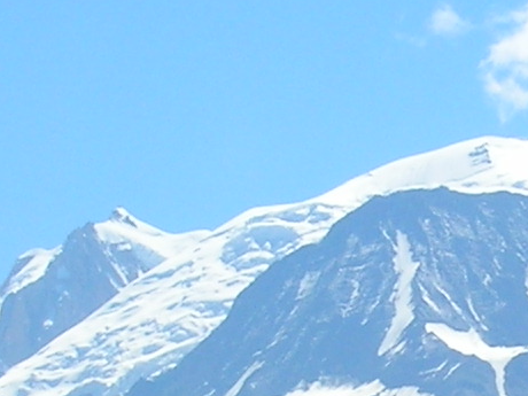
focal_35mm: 348
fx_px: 5308
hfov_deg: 5.7
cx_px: 688
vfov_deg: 4.3
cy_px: 463
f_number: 6.6
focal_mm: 11.7
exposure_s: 1/279
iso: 50
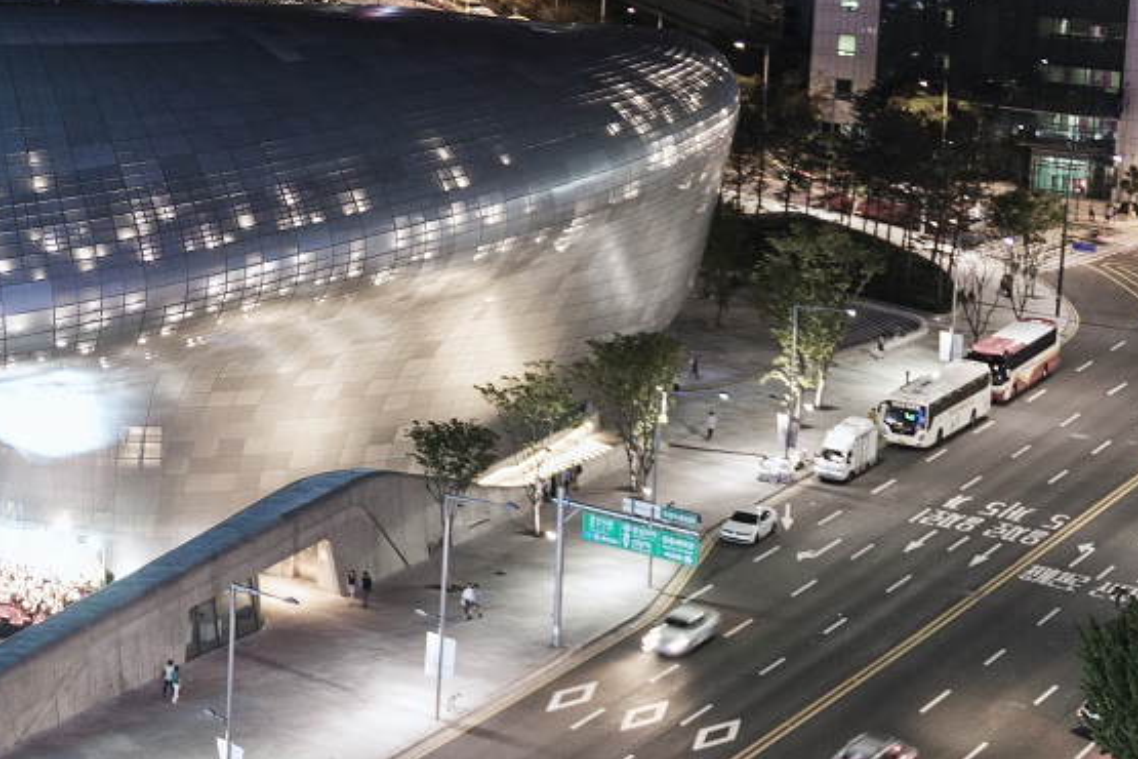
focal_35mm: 83
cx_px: -281
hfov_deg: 22.3
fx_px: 2624
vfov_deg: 16.2
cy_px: 24
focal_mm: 24
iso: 200
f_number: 2.8
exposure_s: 1/8
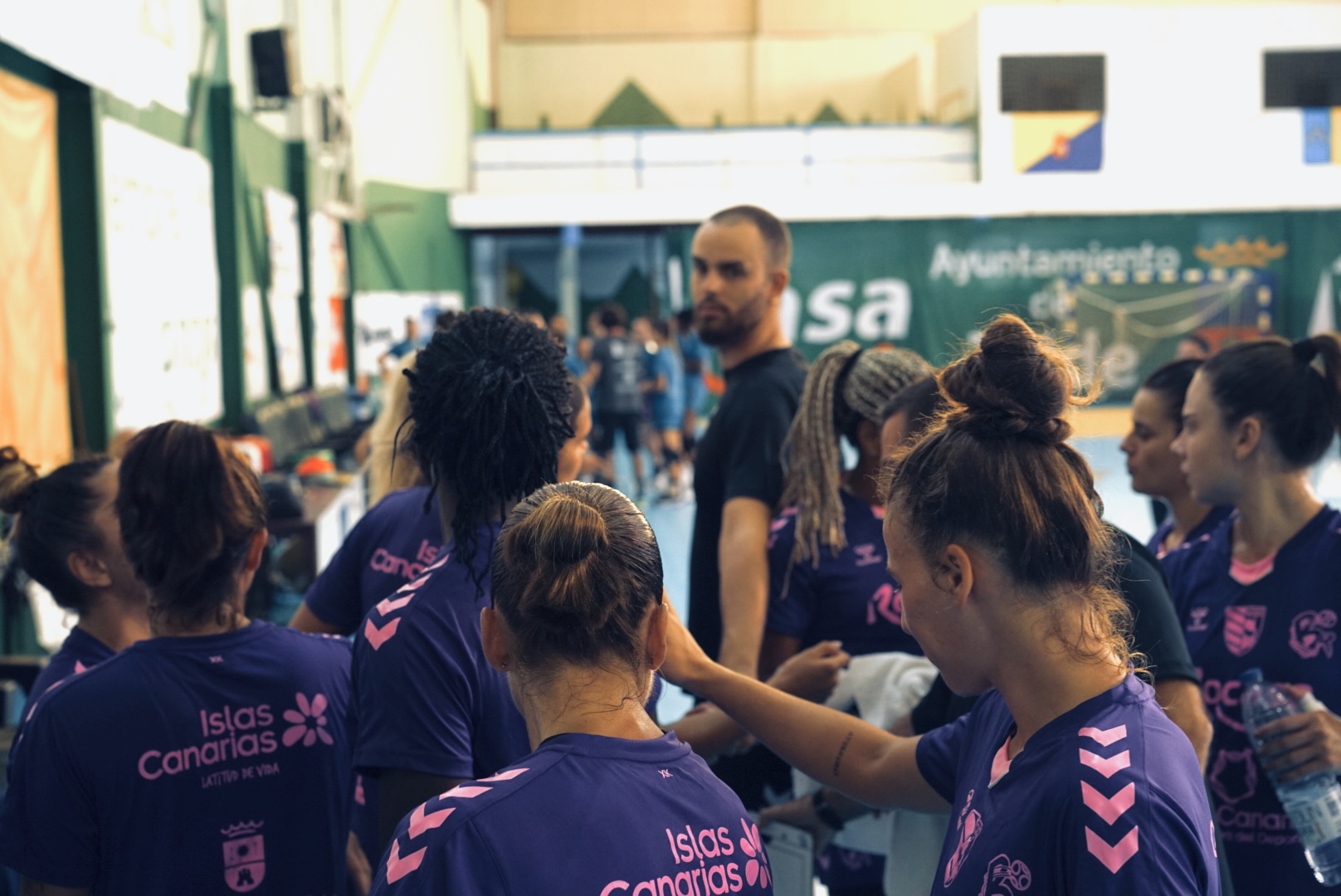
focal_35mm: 55
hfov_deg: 36.2
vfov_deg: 24.7
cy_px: 448
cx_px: 670
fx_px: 2050
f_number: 4.5
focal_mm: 55
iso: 800
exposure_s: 1/80
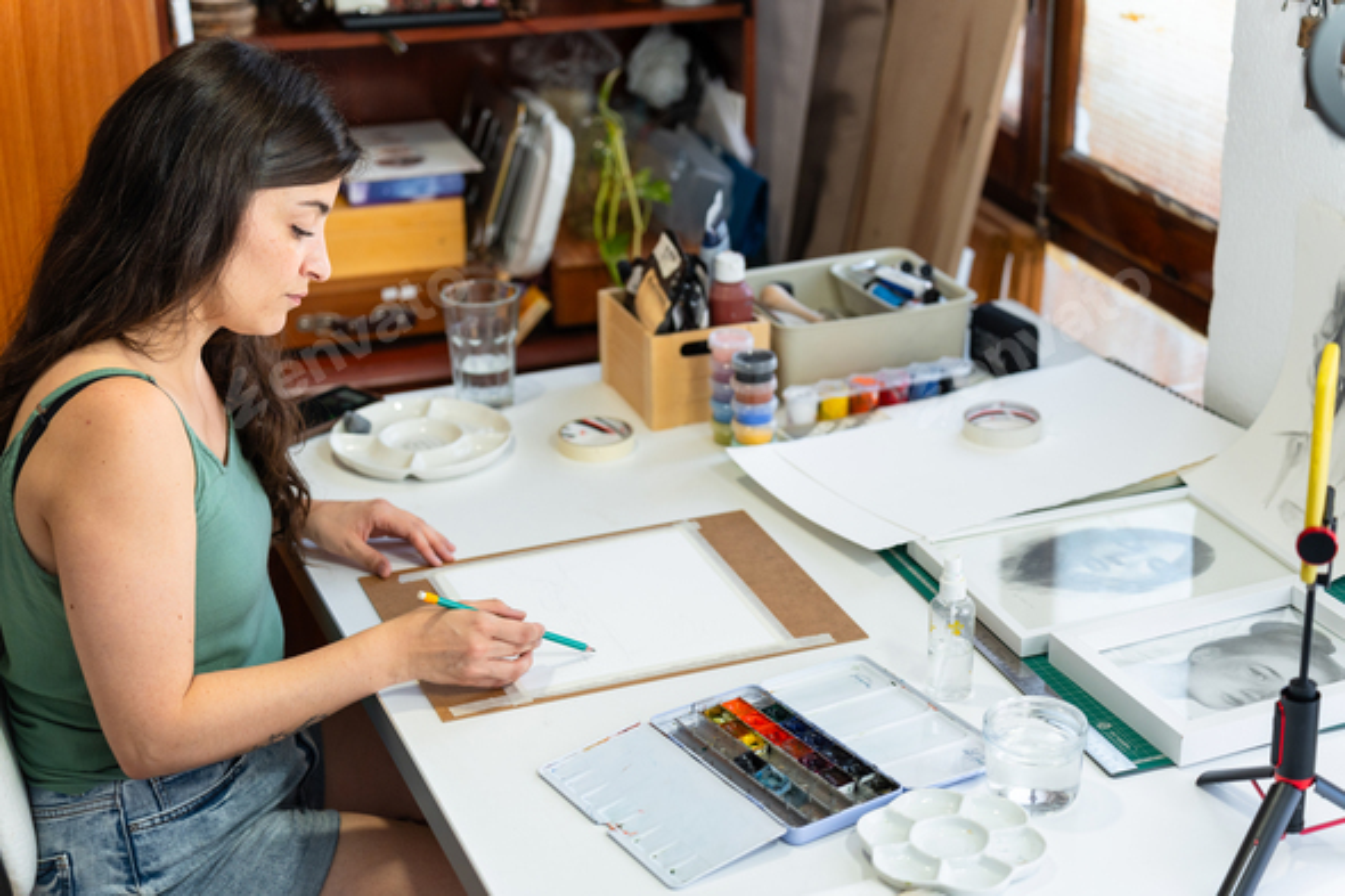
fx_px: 2428
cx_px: 672
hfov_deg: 31.0
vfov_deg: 20.9
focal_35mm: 65
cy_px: 448
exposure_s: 1/200
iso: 400
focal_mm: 65
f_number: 2.8
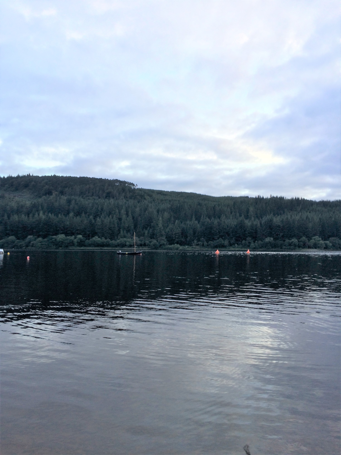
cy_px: 228
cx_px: 170
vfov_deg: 61.7
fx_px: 381
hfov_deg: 48.2
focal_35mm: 29
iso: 40
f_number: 2.2
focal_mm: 4.15
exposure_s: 1/50
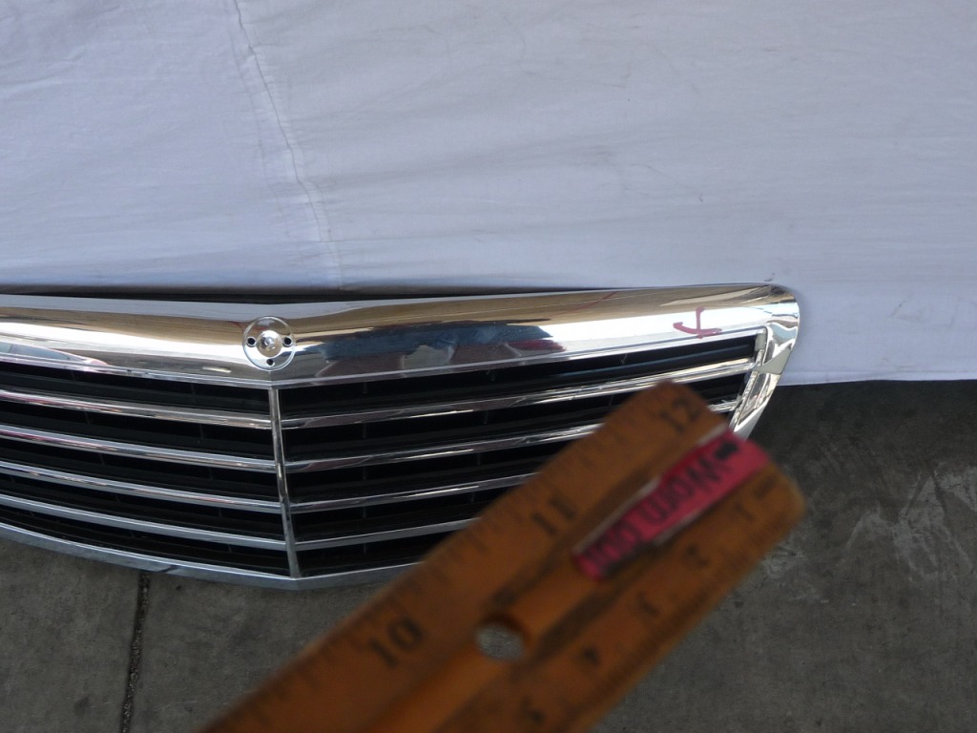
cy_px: 366
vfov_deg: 29.7
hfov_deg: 38.9
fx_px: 1383
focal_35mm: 49
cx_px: 488
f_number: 3.7
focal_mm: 6
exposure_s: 1/125
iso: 100
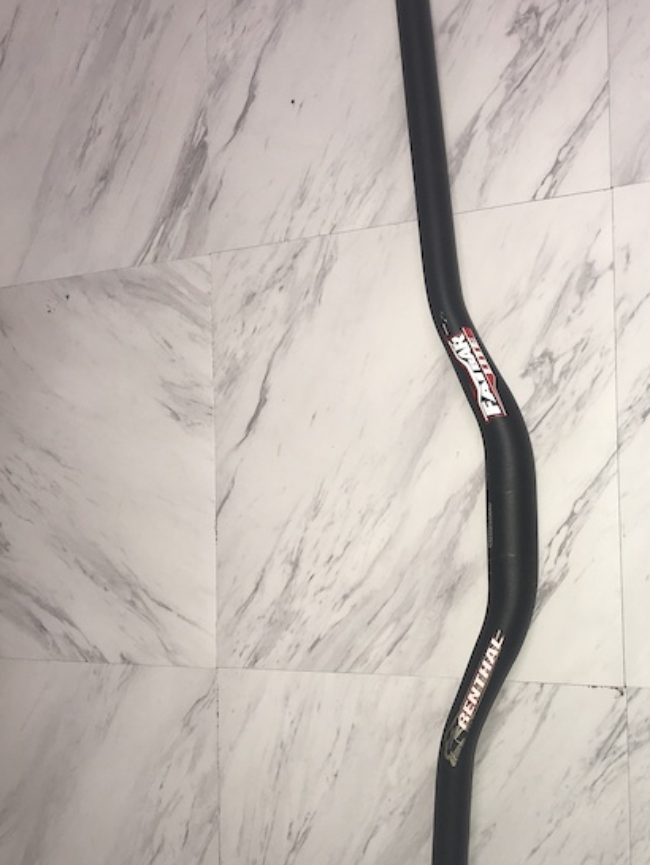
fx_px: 1026
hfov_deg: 34.8
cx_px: 439
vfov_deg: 45.5
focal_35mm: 41
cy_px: 515
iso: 20
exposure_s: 1/60
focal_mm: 3.99
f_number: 1.8
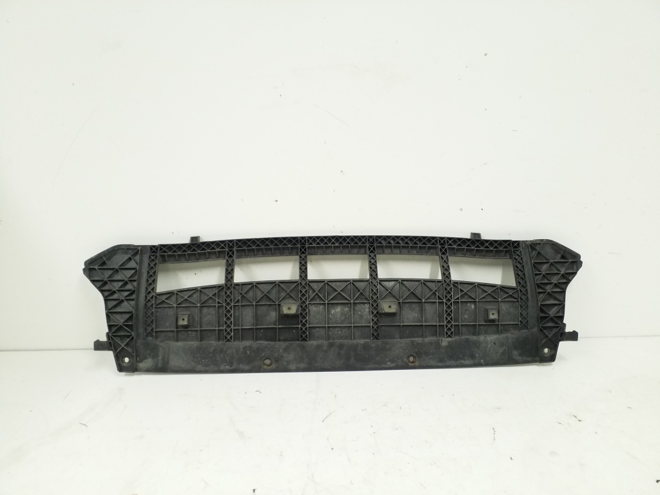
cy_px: 248
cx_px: 330
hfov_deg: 65.3
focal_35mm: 27
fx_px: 515
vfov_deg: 51.4
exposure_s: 1/25
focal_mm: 3.6
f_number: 1.9
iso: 200
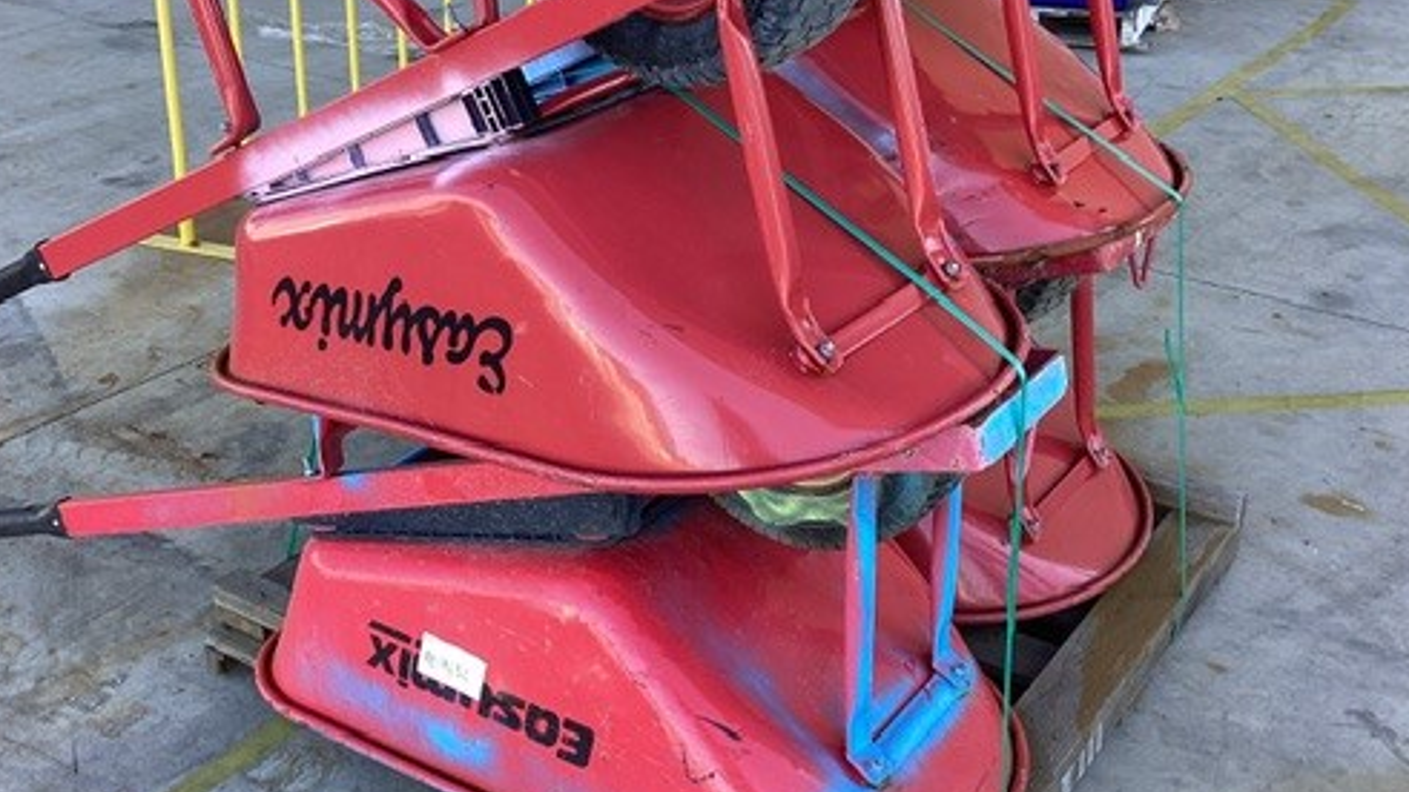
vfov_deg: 27.0
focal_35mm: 44
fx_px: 1644
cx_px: 703
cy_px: 281
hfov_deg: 46.4
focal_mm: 3.3
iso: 32
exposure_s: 1/100
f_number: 2.4
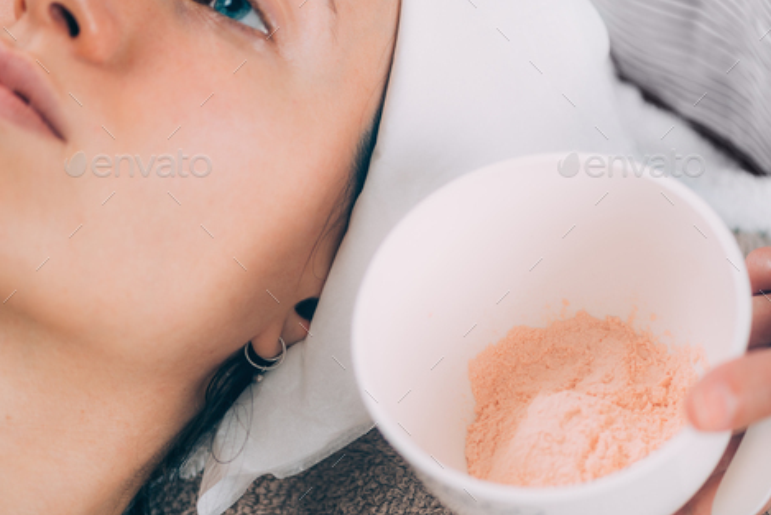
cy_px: 241
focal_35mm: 132
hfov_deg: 15.5
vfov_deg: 10.4
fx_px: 2828
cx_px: 380
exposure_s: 1/200
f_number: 3
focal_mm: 105
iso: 100
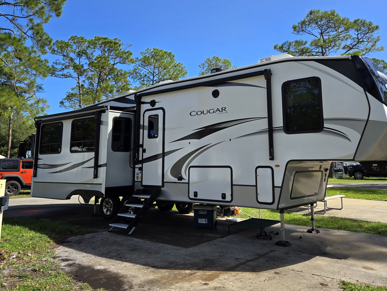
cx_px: 199
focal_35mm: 31
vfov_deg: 45.0
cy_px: 105
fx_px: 347
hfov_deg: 58.3
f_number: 1.8
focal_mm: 5.4
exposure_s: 1/1314
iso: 25
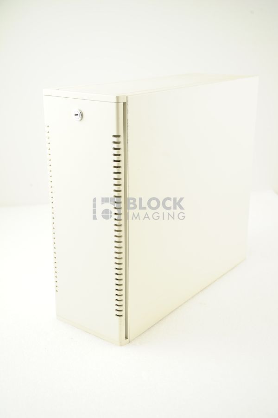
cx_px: 139
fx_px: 557
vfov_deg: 41.1
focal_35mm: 48
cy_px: 209
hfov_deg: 28.0
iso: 800
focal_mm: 48
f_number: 6.3
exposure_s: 1/80
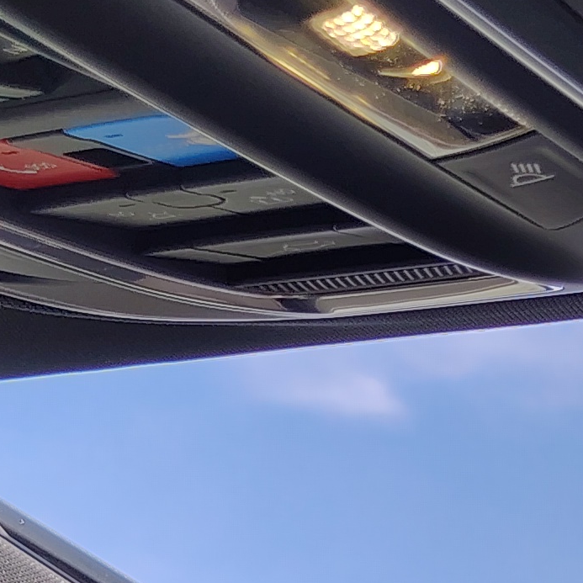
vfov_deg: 13.3
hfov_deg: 12.8
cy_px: 843
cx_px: 1006
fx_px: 2382
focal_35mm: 125
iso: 157
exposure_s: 1/200
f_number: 1.8
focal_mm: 5.56
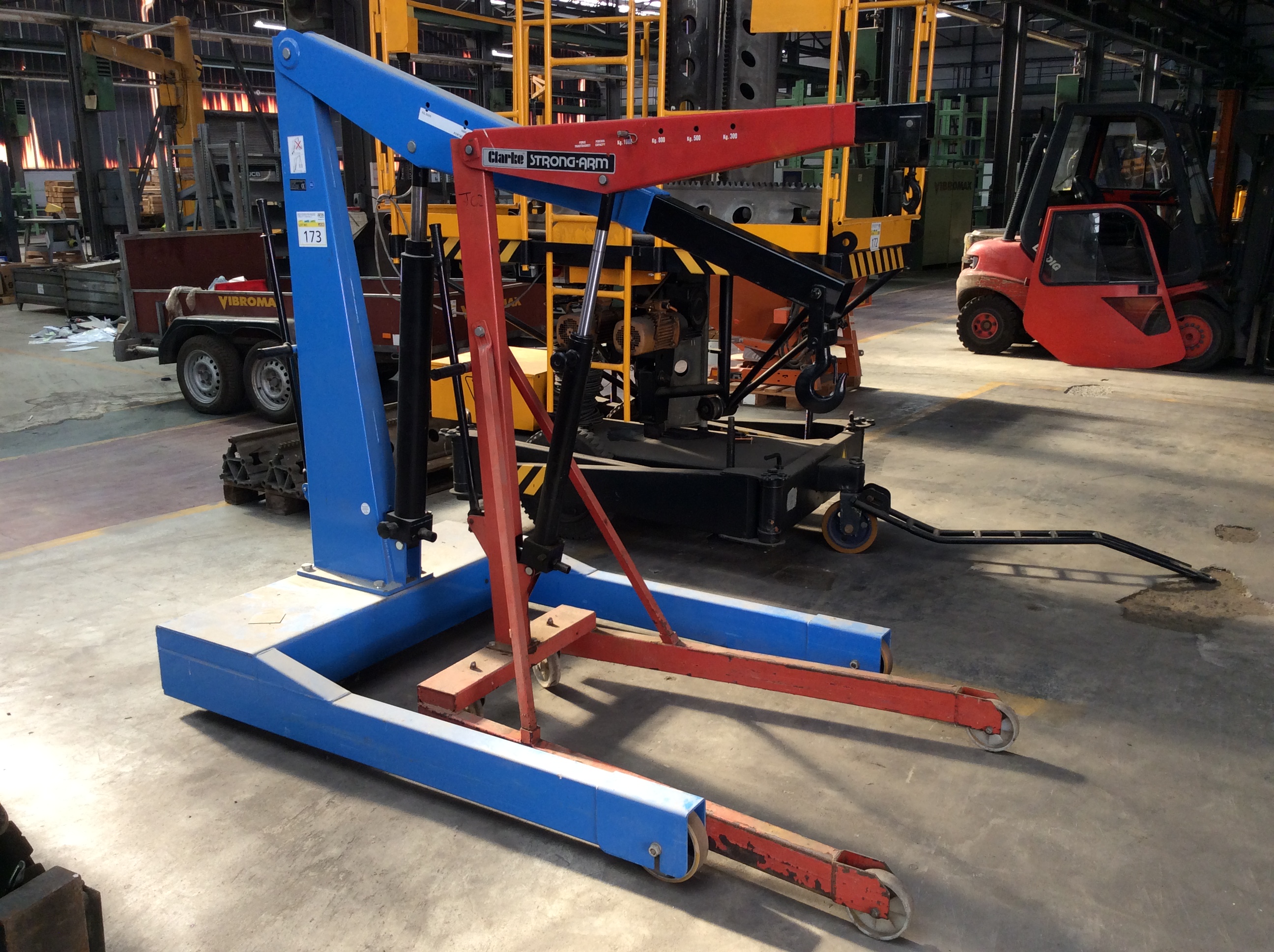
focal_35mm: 32
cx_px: 637
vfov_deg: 44.1
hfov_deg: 56.9
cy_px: 476
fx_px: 1176
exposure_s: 1/120
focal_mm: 3.3
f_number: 2.4
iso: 50
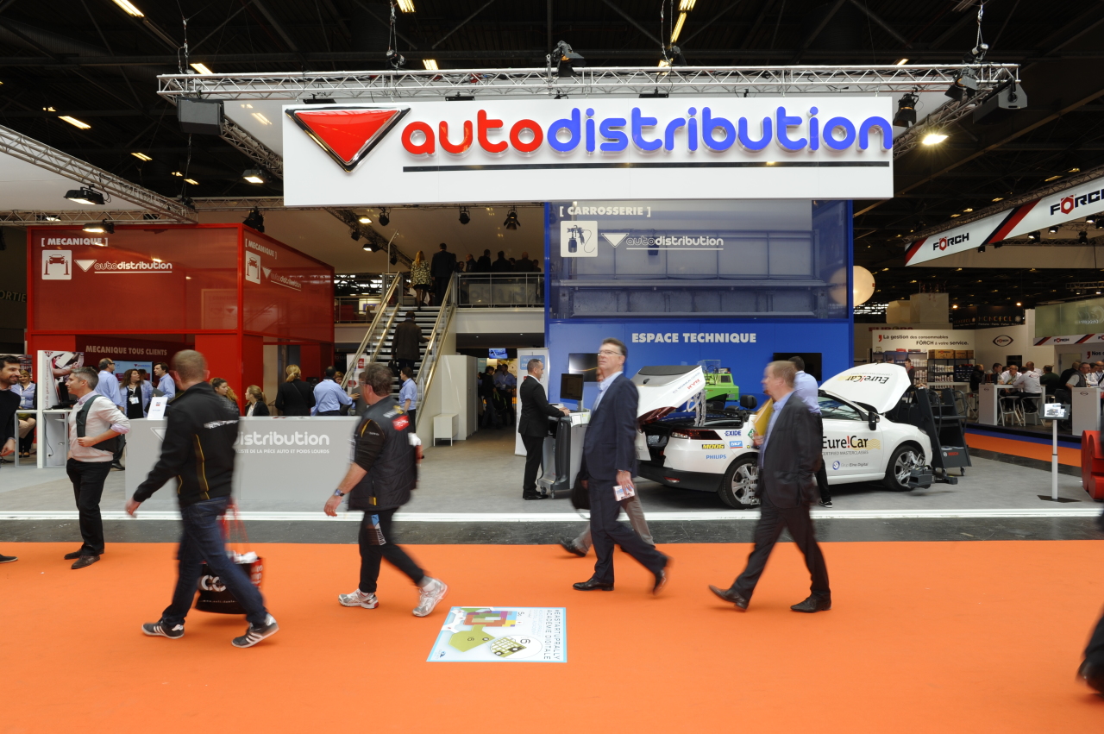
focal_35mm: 19
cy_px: 367
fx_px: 582
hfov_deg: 87.0
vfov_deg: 64.5
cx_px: 552
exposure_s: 1/25
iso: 400
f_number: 11
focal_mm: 19
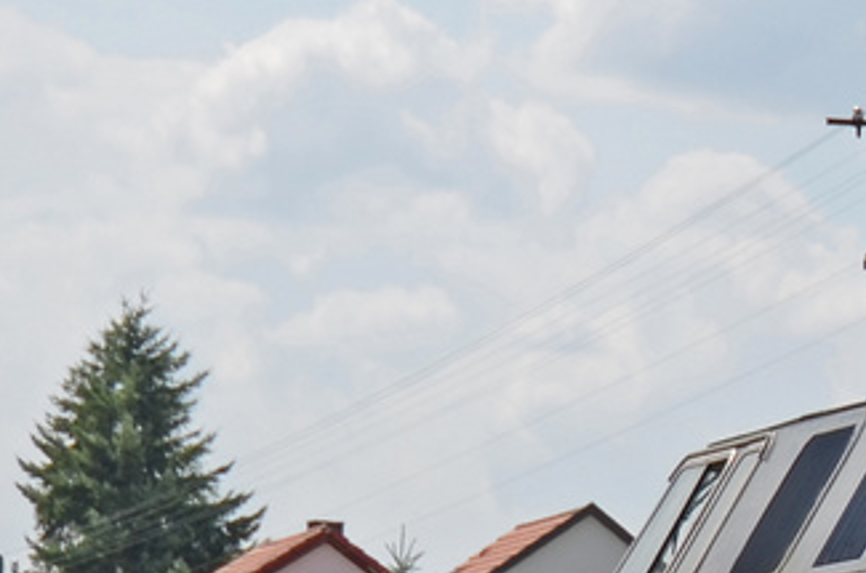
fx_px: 8663
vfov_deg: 3.8
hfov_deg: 5.7
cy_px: 653
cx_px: 1352
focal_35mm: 361
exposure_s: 1/800
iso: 100
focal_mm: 48
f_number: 4.5
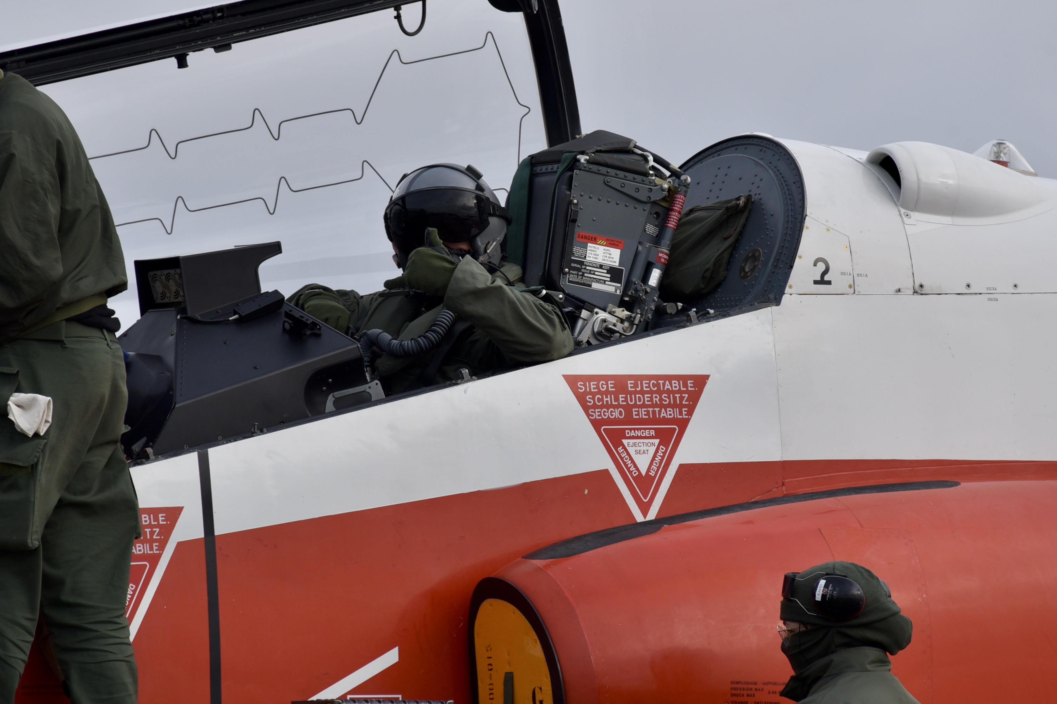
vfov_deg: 3.4
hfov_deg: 5.1
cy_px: 261
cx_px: 553
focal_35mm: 405
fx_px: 11890
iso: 320
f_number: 7.1
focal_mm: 300
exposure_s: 1/800
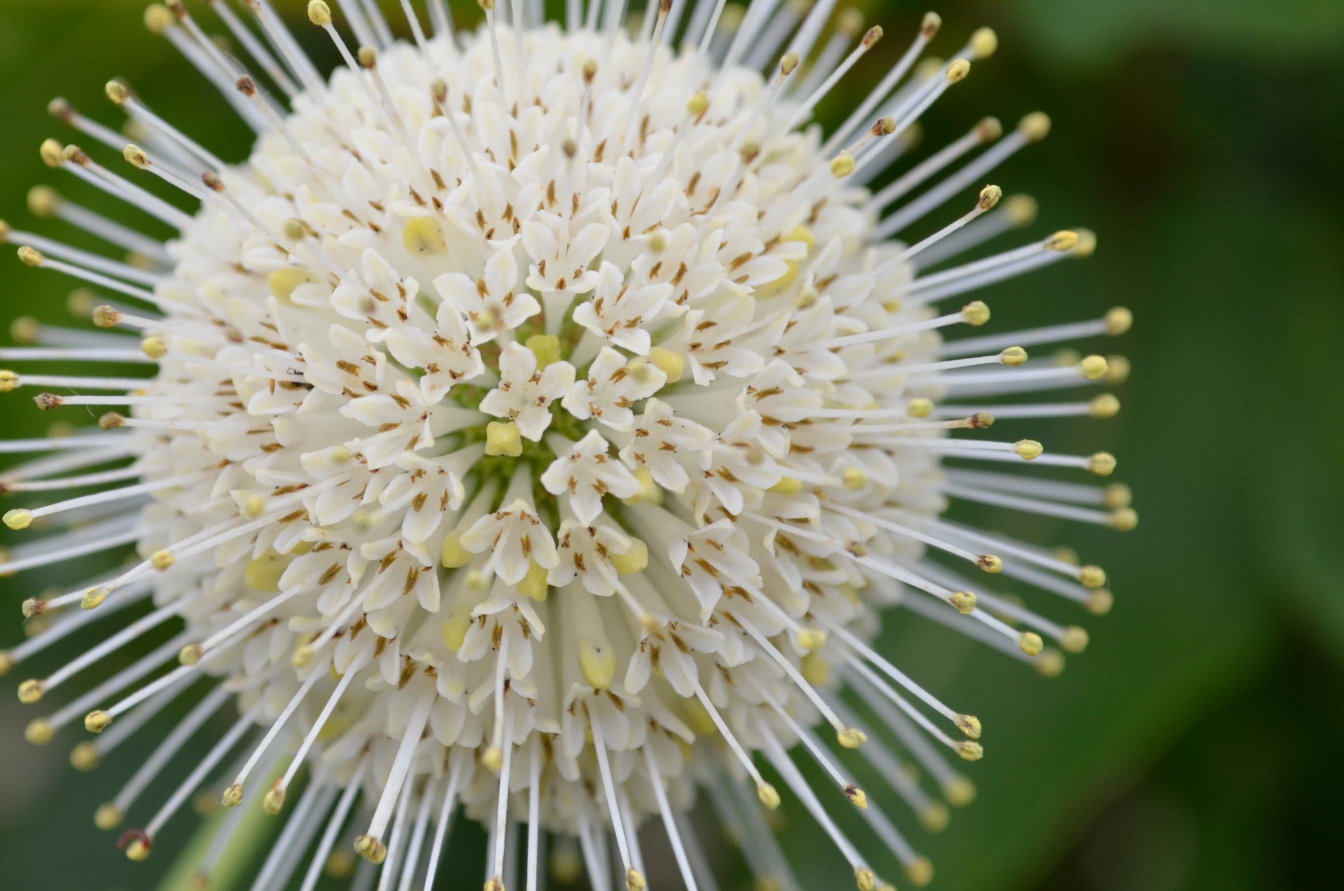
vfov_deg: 12.9
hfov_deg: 19.3
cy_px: 378
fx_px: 3950
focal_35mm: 106
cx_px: 532
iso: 200
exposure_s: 1/160
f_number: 6.3
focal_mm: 40
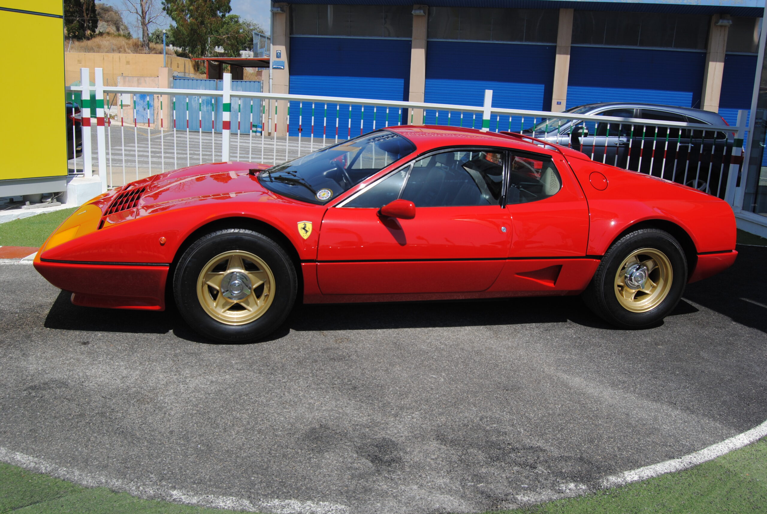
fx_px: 640
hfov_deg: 61.9
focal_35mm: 30
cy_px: 257
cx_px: 384
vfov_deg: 43.7
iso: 100
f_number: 9
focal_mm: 20
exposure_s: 1/320
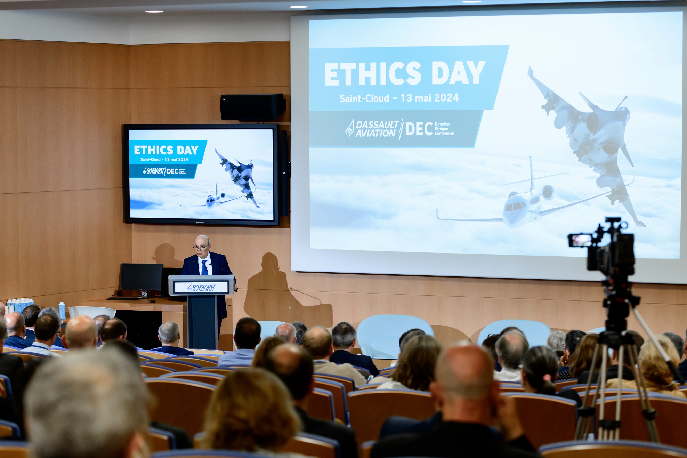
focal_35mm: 83
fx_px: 1584
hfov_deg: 24.5
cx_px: 340
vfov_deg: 16.5
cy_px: 228
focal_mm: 82
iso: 1250
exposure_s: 1/125
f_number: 3.5
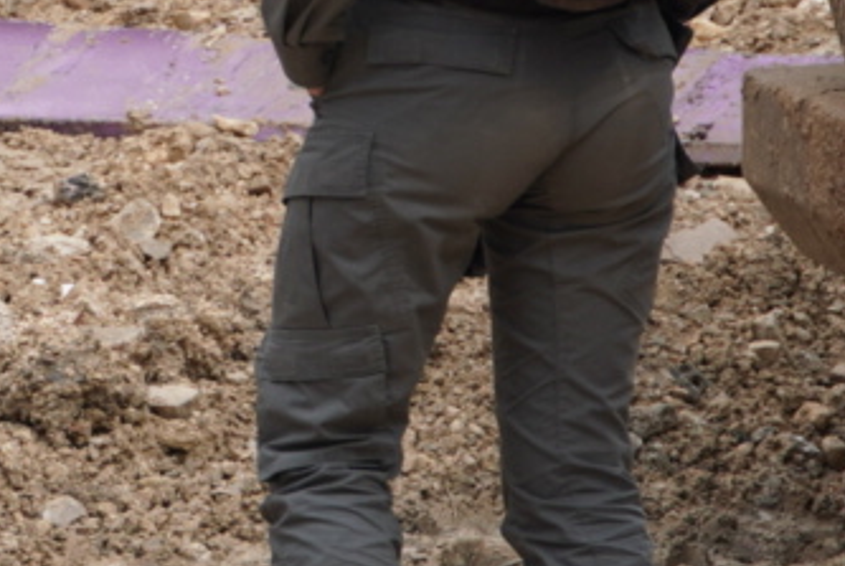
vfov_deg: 2.4
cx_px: -926
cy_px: -701
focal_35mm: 567
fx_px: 13326
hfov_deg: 3.6
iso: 100
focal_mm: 78
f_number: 5.6
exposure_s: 1/200
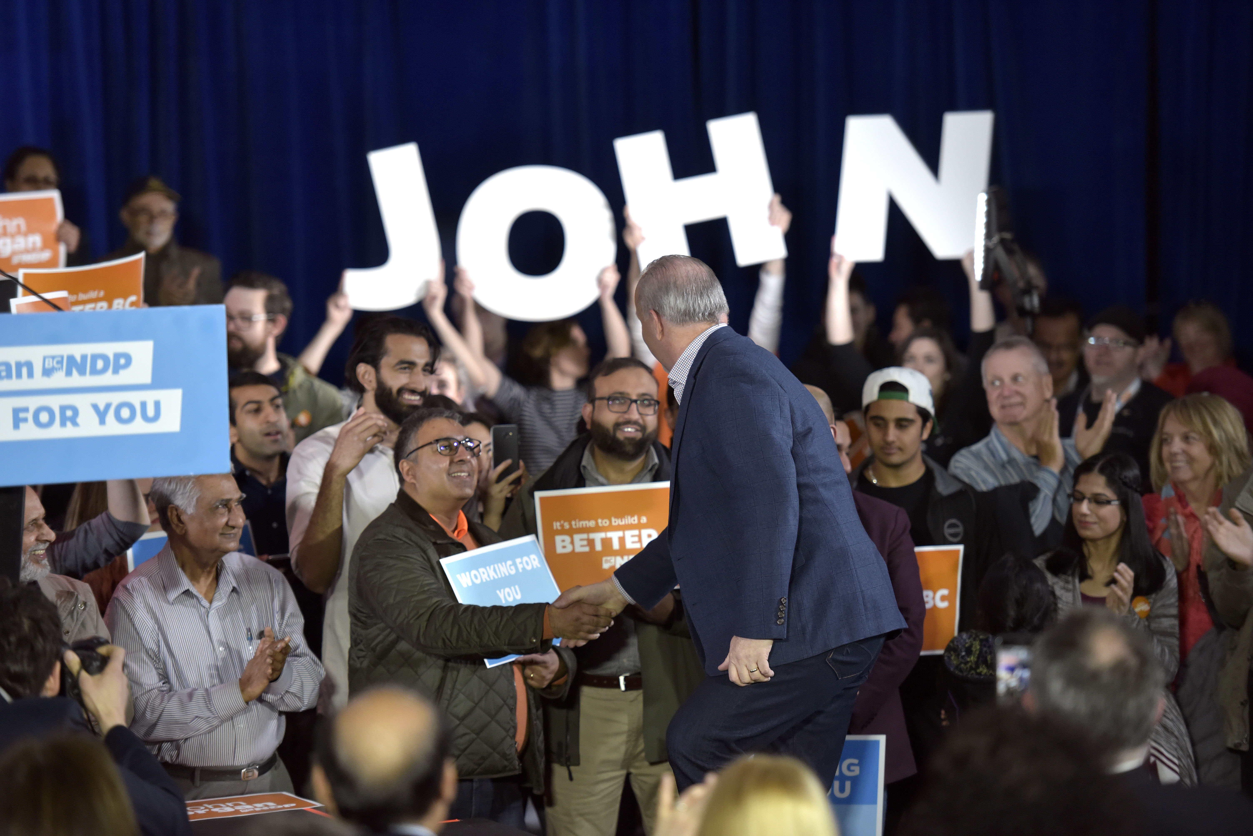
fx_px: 4874
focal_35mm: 140
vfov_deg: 9.8
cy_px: 418
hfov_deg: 14.6
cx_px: 626
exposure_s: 1/320
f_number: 2.8
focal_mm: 140
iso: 2500
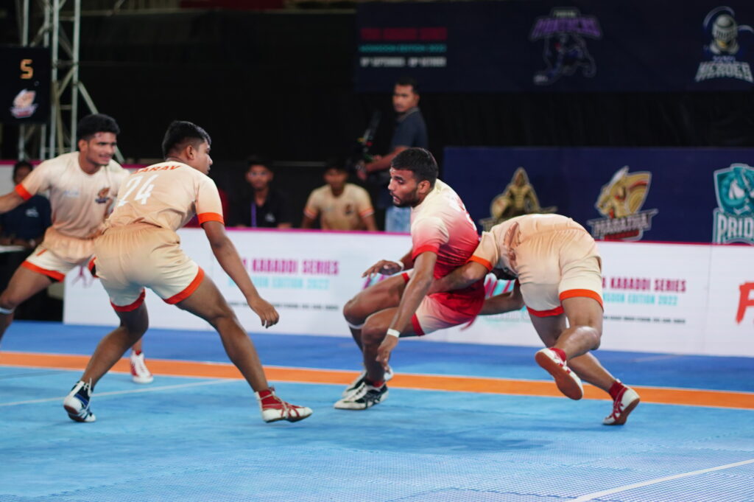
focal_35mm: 127
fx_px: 2658
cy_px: 251
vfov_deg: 10.8
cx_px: 377
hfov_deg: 16.1
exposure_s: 1/1000
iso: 1250
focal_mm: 85
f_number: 1.8
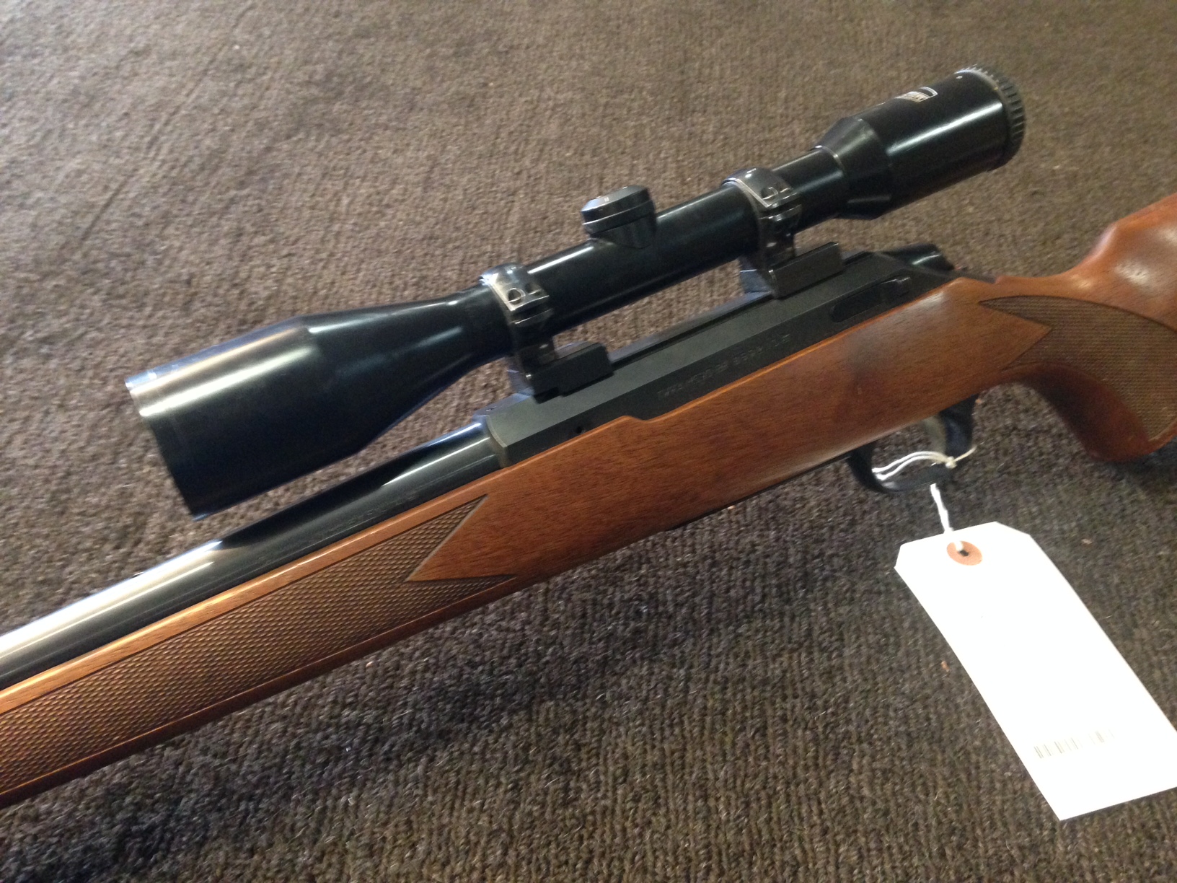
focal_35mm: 33
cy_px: 442
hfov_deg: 55.4
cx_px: 588
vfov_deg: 42.9
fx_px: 1122
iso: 400
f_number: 2.4
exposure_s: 1/17
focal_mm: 4.12
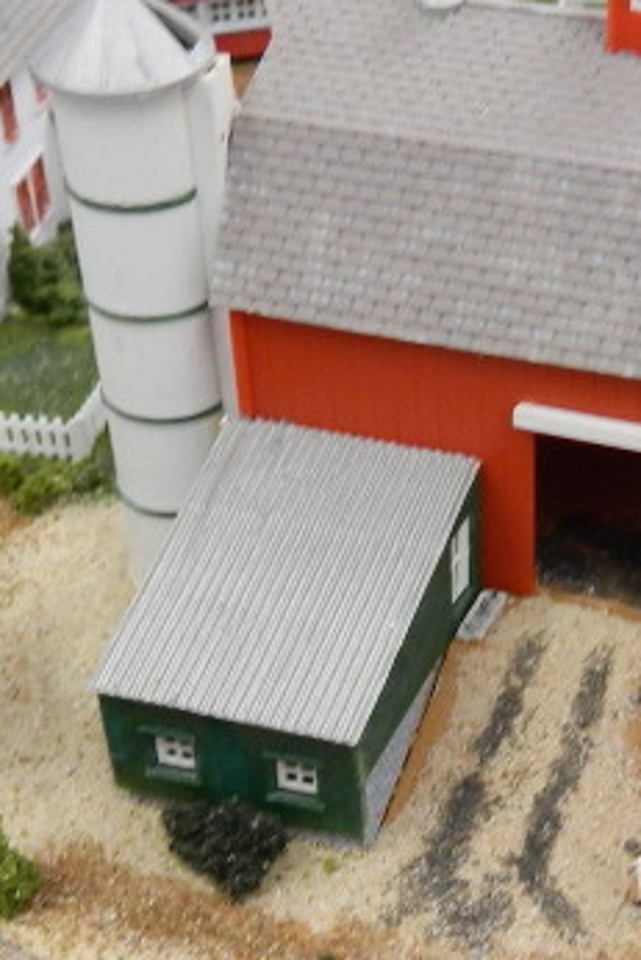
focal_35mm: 77
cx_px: 488
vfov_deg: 25.6
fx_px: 2054
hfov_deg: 17.6
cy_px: 832
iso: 100
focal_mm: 4.5
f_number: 3.1
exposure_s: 1/30
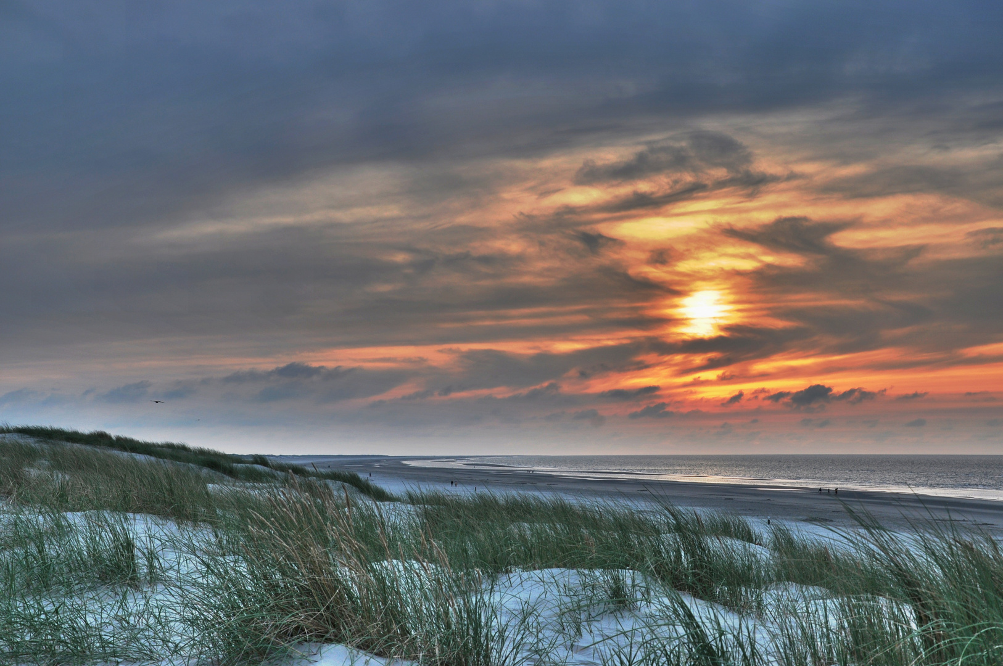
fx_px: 1753
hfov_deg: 31.9
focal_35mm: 63
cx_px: 502
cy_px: 333
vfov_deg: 21.5
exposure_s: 1/100
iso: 200
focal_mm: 42
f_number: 10
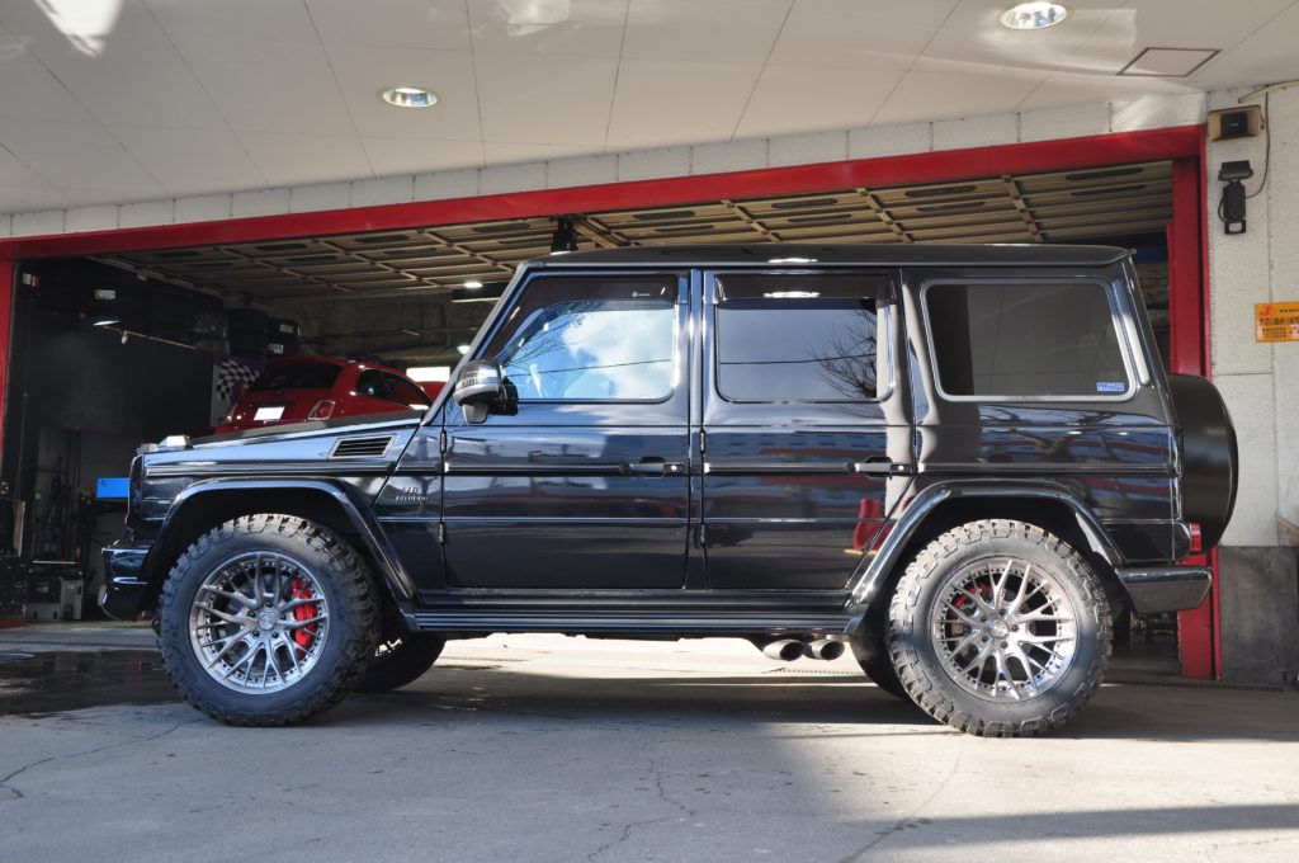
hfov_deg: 49.6
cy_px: 432
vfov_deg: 34.1
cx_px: 650
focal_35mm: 39
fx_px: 1405
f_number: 8
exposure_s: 1/60
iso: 220
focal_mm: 26
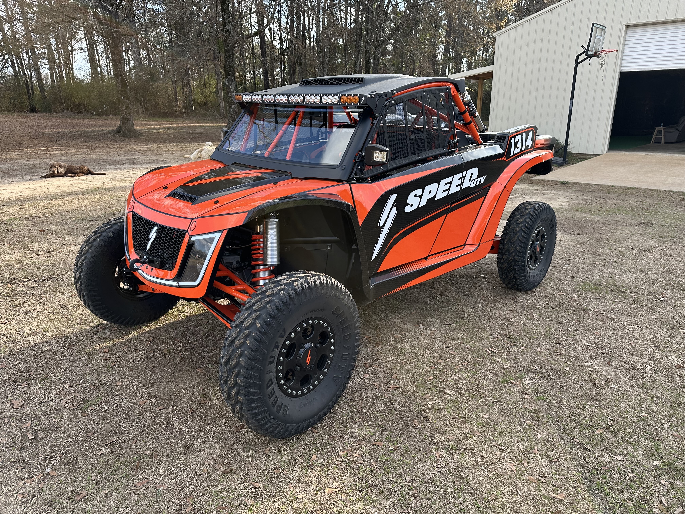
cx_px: 342
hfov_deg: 71.6
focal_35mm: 24
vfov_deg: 56.8
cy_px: 257
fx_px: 475
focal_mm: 6.86
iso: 80
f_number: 1.78
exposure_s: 1/797
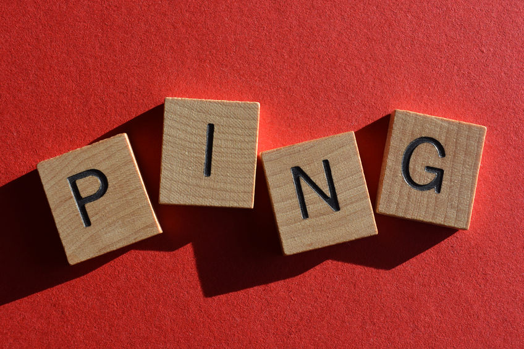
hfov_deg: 35.1
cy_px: 174
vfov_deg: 23.8
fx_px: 829
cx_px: 262
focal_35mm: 57
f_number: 8
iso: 180
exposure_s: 1/250
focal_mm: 38
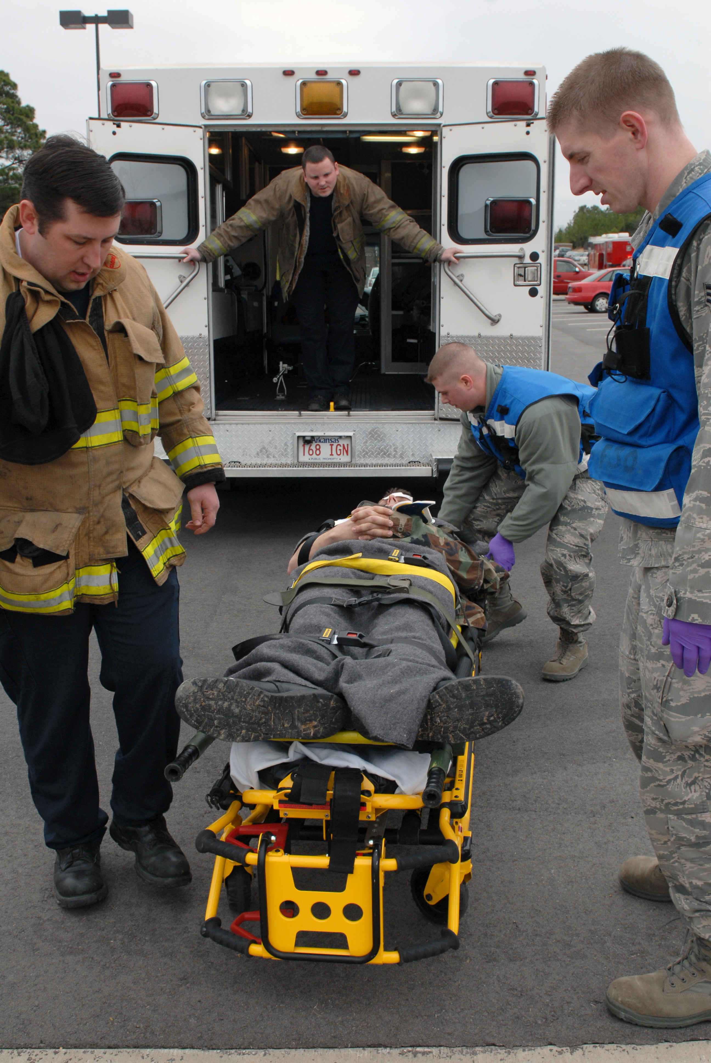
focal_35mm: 36
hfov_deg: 37.0
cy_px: 532
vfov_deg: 53.1
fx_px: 1063
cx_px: 356
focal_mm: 24
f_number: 8
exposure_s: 1/250
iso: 250
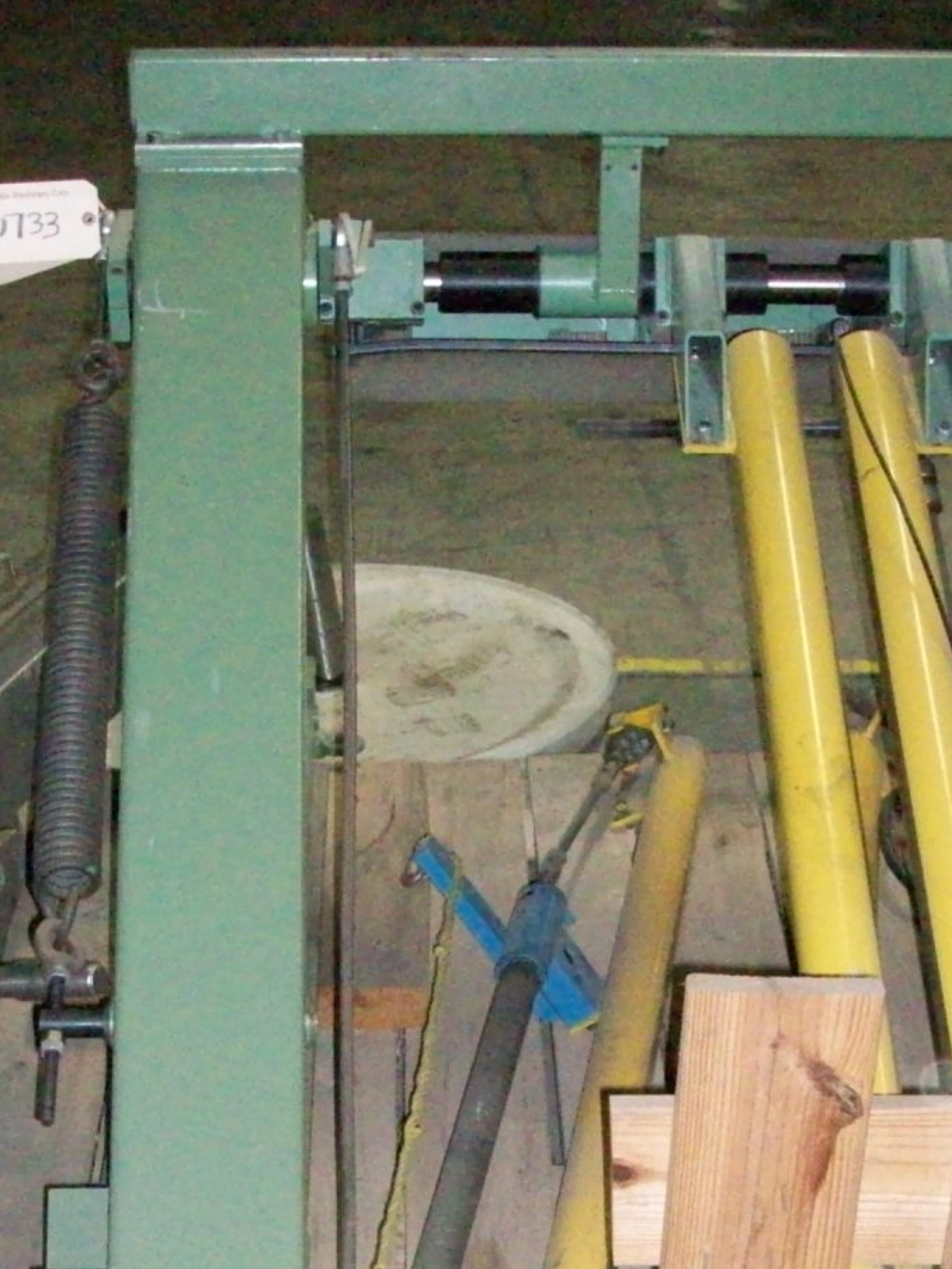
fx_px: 2824
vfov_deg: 24.6
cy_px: 1147
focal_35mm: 77
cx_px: 562
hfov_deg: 19.1
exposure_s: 1/64
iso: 800
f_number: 2.8
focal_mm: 5.7
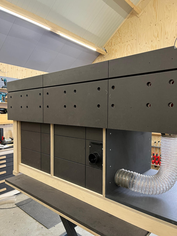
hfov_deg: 53.1
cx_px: 88
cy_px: 118
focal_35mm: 26
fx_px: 177
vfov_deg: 67.3
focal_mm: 5.1
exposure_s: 1/50
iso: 160
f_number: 1.6
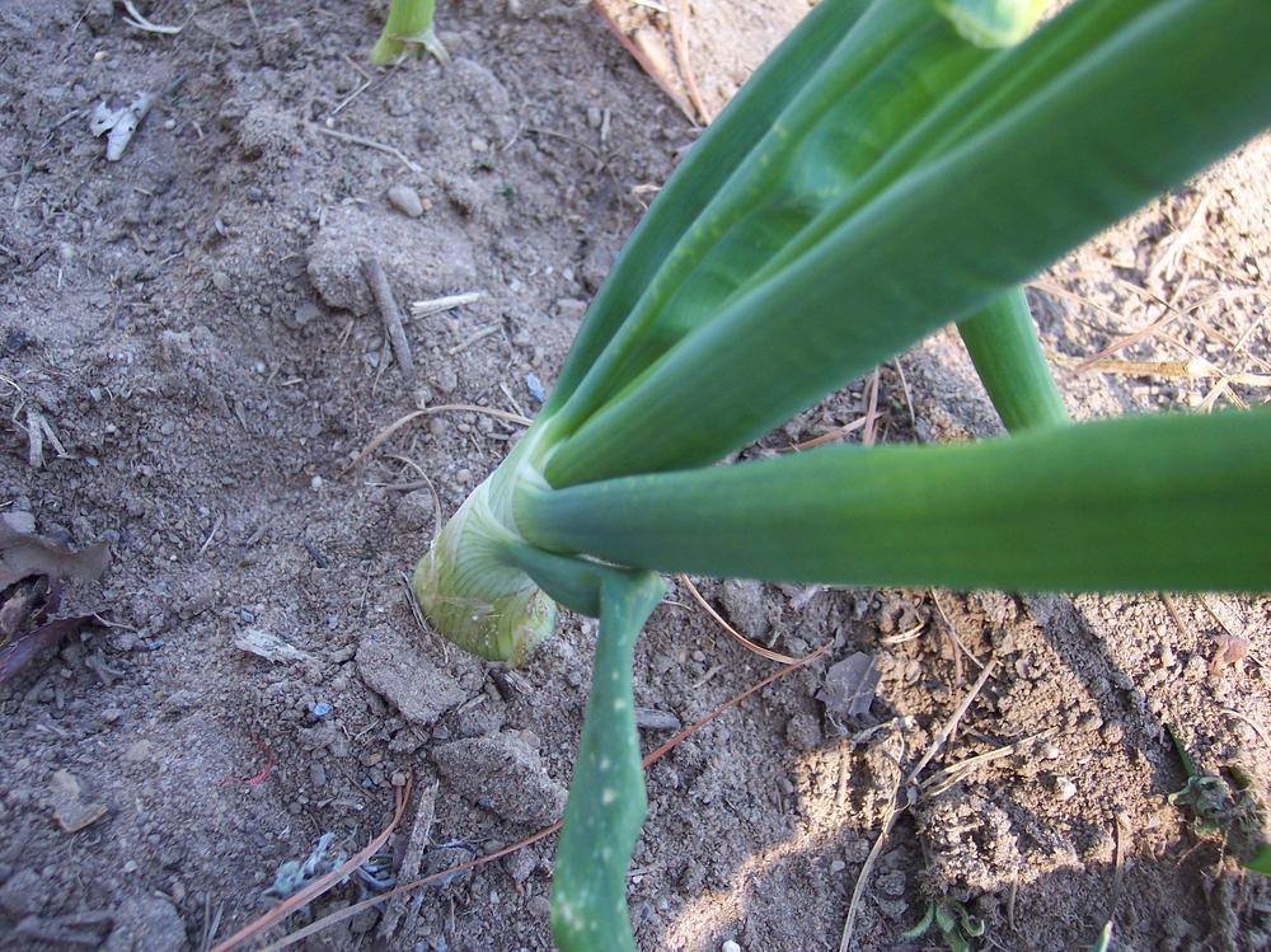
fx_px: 1395
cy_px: 476
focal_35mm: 38
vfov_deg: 37.7
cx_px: 636
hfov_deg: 49.0
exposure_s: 1/125
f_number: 2.8
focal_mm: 8
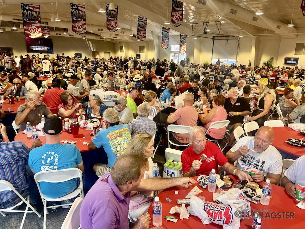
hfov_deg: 67.3
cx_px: 152
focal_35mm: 26
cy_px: 114
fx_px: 229
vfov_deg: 53.1
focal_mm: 5.7
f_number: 1.5
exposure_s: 1/121
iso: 100
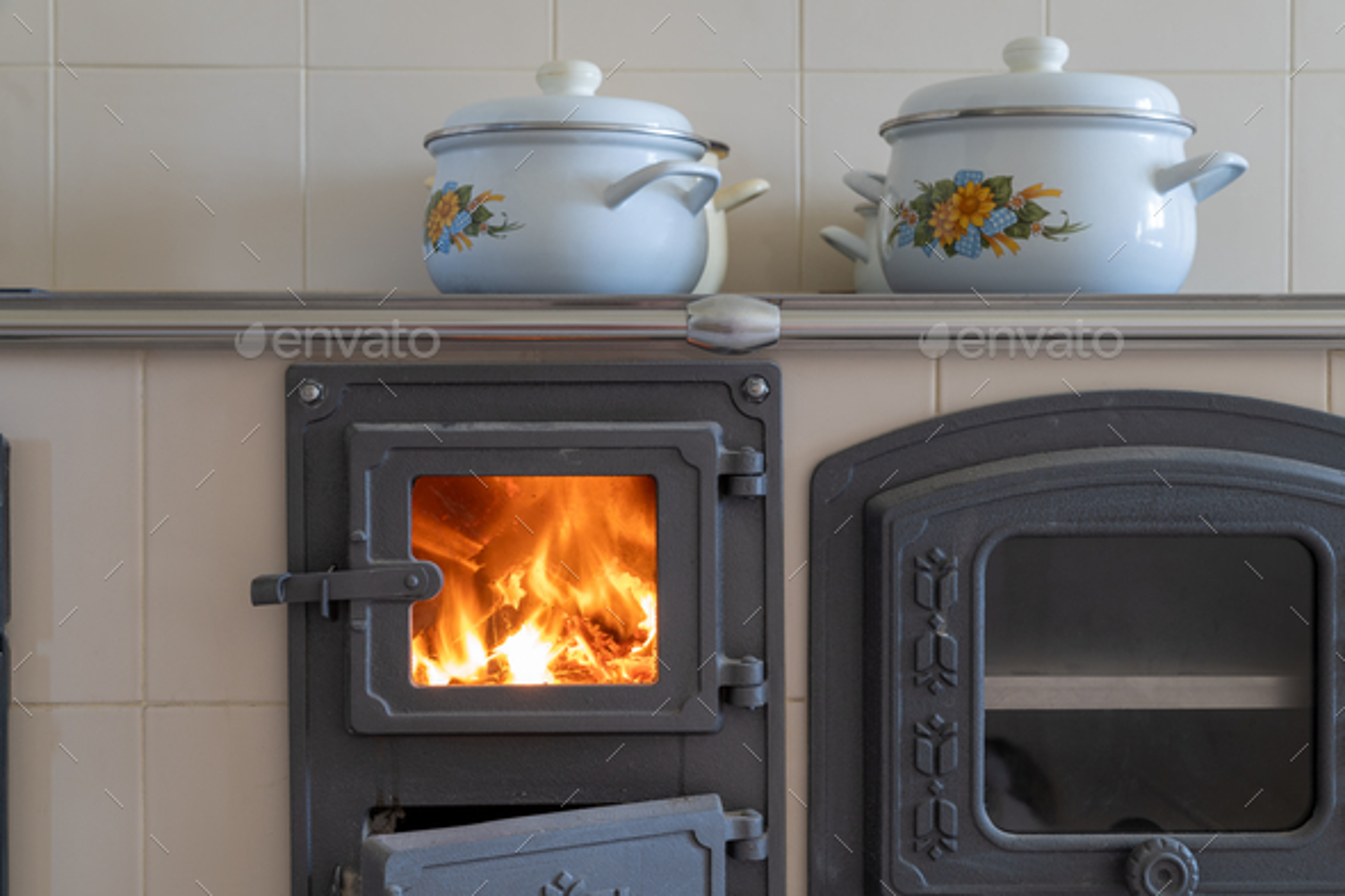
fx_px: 2054
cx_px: 672
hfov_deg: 36.3
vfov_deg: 24.6
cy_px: 448
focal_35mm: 55
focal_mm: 55
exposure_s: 1/8
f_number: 8
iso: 200
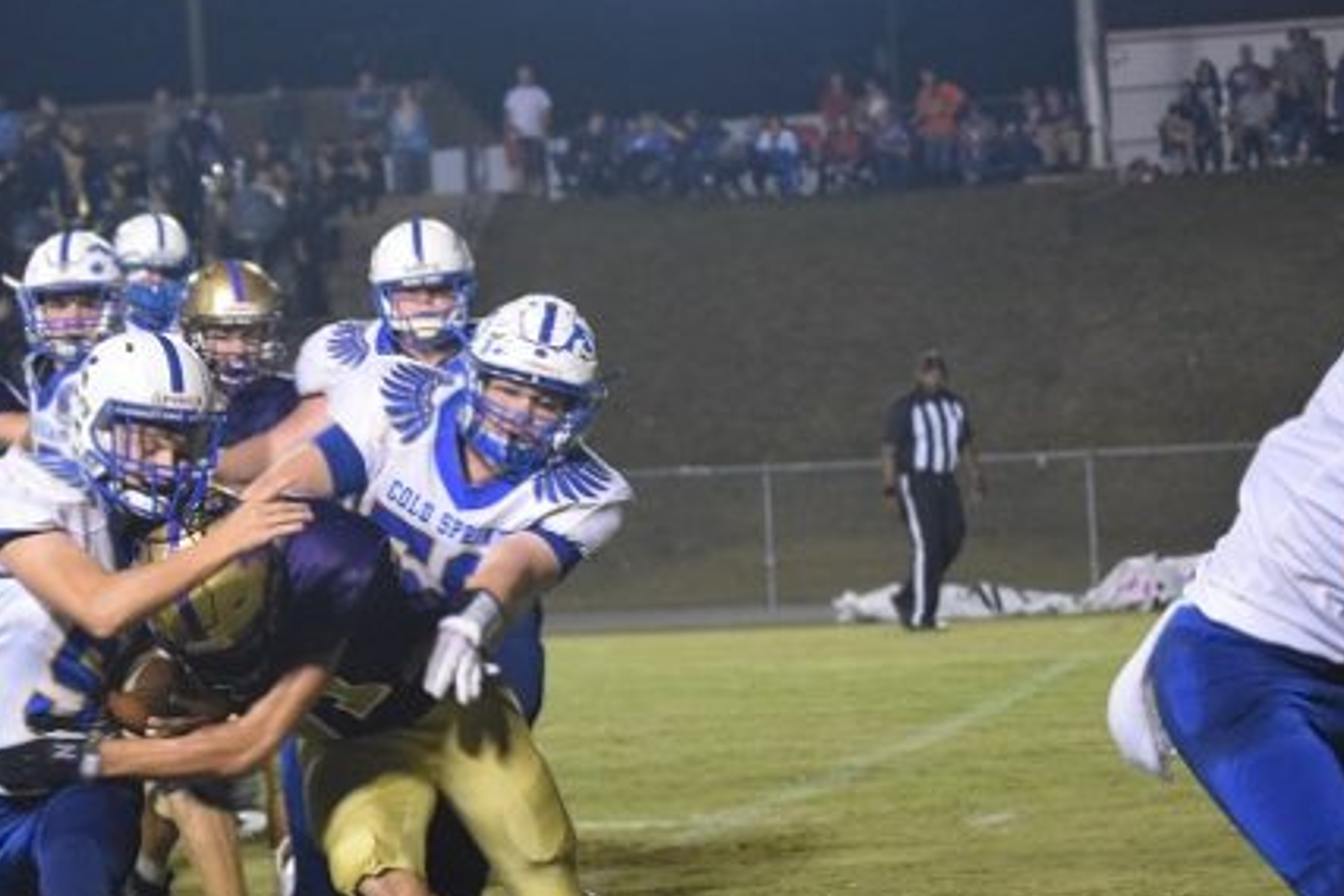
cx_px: 387
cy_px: 619
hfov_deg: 13.2
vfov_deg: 8.9
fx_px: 5788
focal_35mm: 155
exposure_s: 1/250
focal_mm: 70
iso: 4000
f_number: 4.2
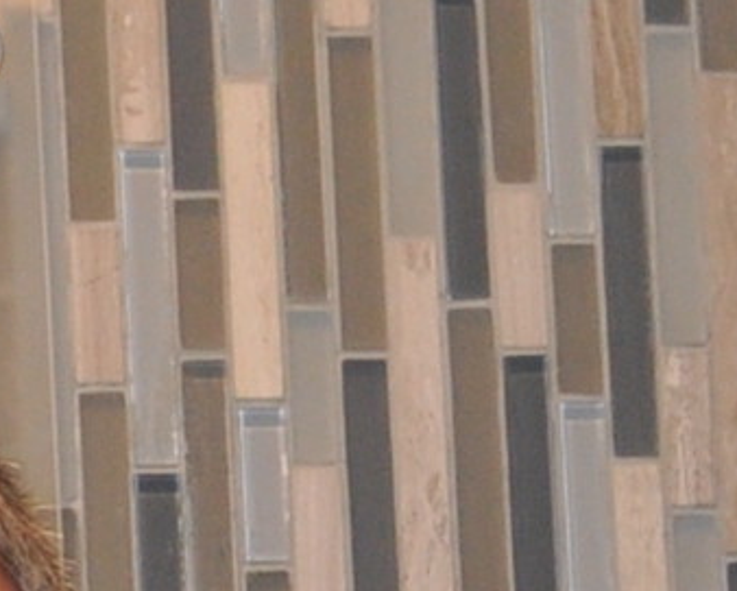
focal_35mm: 387
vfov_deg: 3.9
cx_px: -704
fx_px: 8459
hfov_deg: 4.9
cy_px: 1542
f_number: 4.5
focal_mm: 29
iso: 500
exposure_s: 1/60
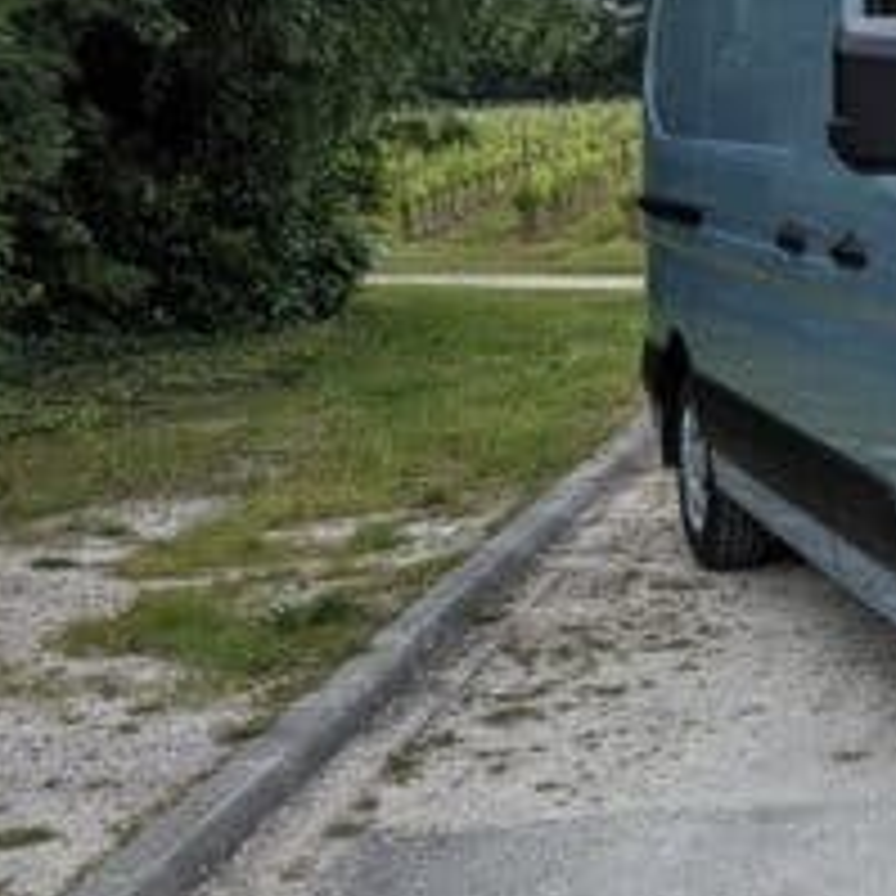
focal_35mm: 71
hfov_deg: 21.4
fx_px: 2079
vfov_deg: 24.2
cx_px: 1238
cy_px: 329
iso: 21
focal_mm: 6.9
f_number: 1.68
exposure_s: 1/794
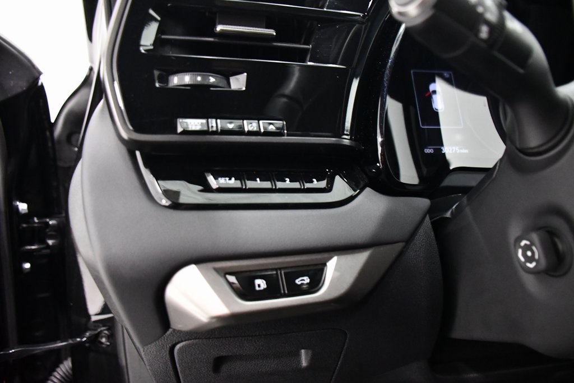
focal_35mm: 27
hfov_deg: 67.4
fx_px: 431
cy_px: 192
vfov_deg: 47.9
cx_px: 287
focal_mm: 18
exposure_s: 1/60
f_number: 3.5
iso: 5000
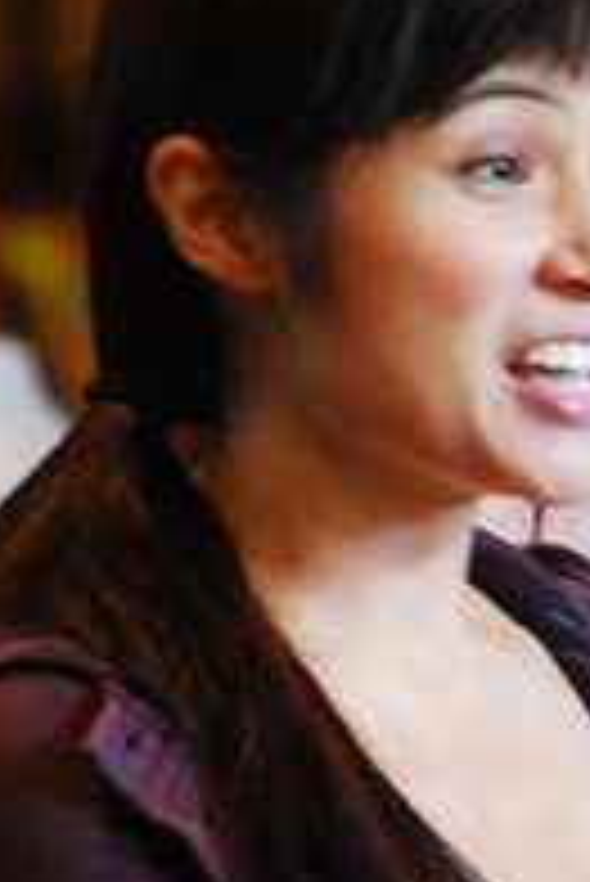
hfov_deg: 2.2
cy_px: 495
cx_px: 903
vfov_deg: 3.2
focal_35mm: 637
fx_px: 15640
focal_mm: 155
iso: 1000
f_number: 5
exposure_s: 1/30
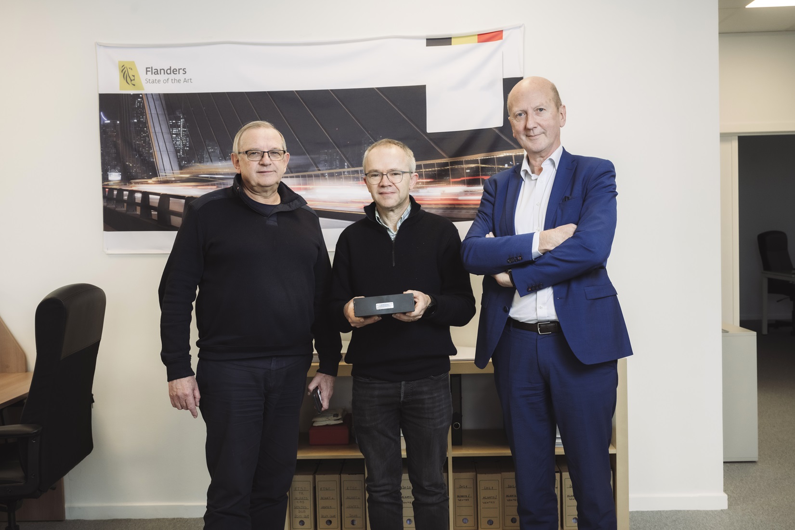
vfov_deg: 35.9
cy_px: 265
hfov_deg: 51.9
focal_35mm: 37
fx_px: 817
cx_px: 398
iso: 800
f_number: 6.3
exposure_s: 1/100
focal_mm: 37
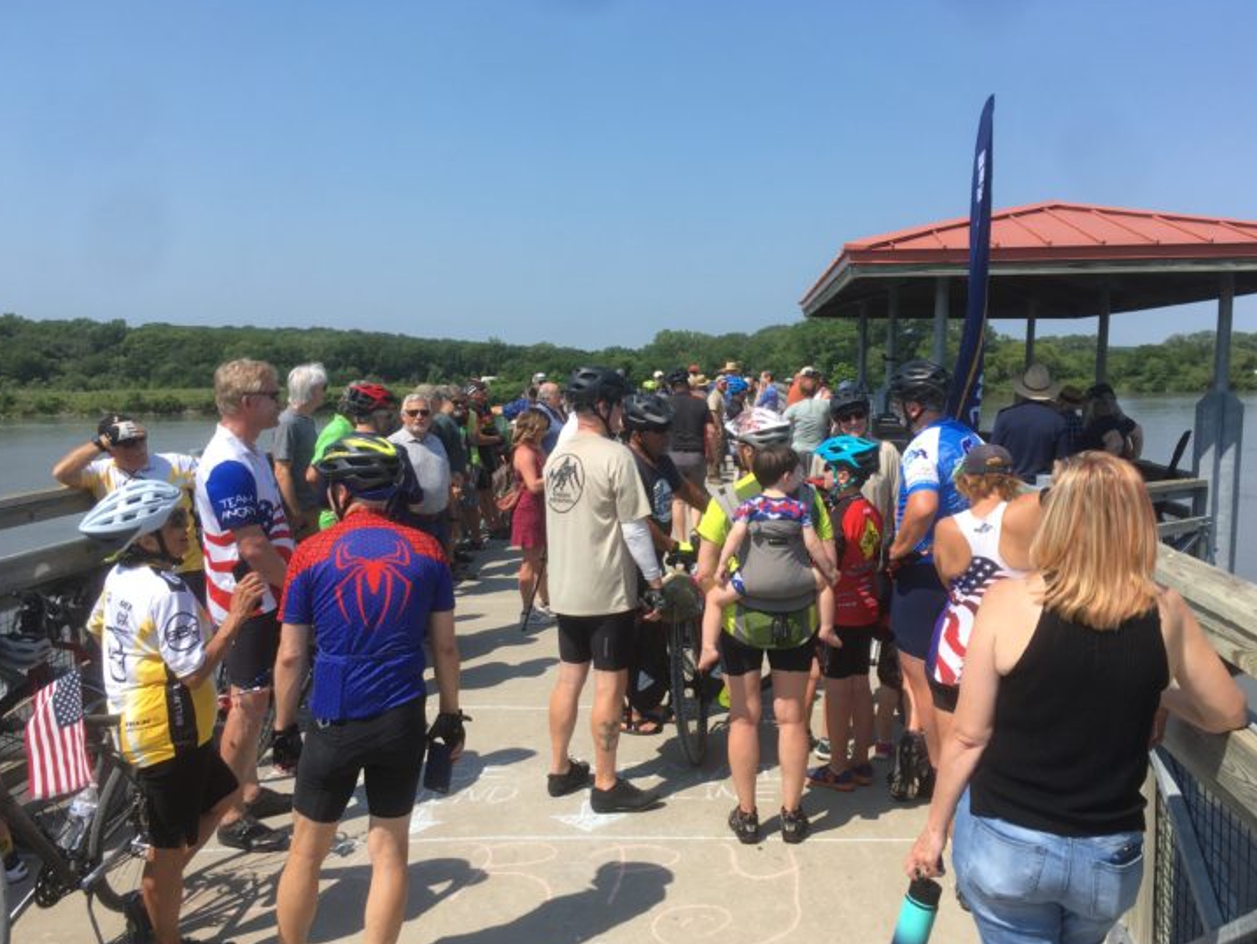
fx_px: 1126
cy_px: 483
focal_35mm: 31
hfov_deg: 58.3
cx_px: 648
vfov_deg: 45.5
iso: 25
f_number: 2.2
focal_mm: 4.15
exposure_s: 1/1350
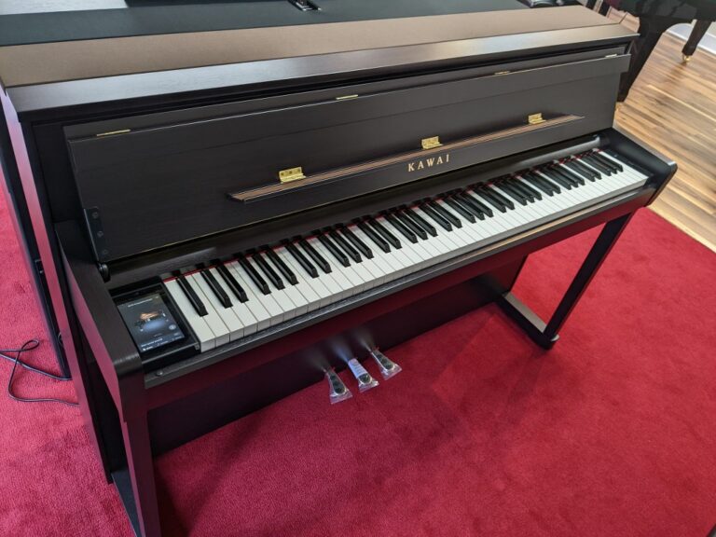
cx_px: 358
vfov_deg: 51.4
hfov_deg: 65.3
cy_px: 268
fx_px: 558
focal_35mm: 27
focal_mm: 4.38
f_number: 1.73
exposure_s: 1/30
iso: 60
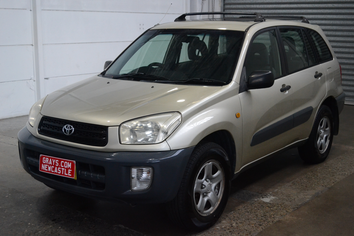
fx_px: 472
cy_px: 118
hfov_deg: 41.1
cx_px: 177
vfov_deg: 28.1
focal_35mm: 48
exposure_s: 1/640
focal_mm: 32
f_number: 4.8
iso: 1600
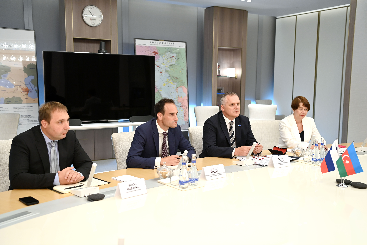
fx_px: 408
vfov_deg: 33.4
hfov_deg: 48.5
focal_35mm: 40
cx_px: 184
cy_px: 122
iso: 1000
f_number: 3.5
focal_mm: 40
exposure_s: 1/125
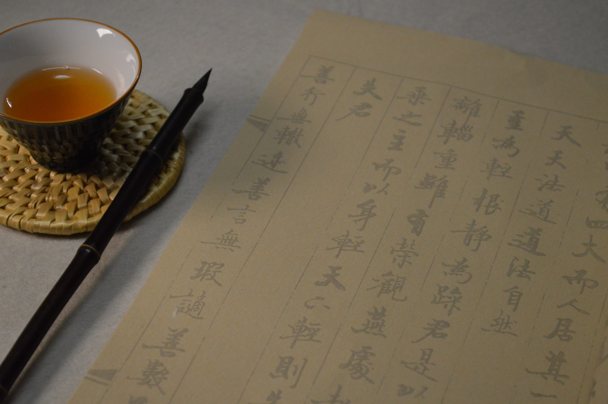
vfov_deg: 17.5
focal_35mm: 78
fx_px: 1316
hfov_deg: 26.0
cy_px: 202
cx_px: 304
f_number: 5.6
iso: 1600
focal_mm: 52
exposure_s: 1/60
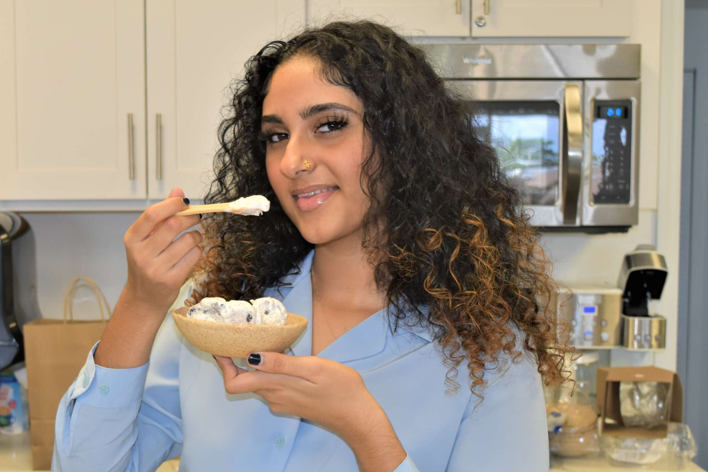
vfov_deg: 23.9
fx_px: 1113
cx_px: 279
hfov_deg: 35.2
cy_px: 287
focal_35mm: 57
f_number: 5.6
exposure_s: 1/125
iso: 800
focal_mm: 31
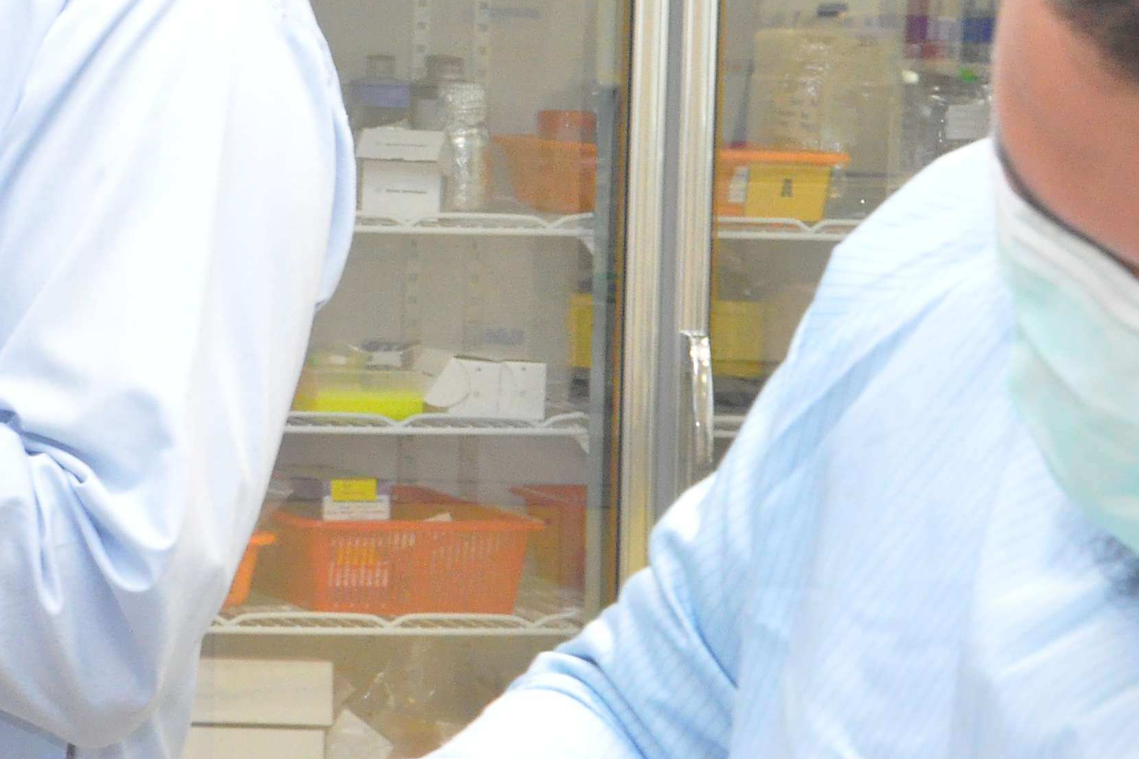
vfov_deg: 7.8
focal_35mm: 174
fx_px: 5514
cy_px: -3
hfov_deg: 11.5
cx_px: -302
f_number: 11
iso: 2500
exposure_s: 1/15
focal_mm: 45
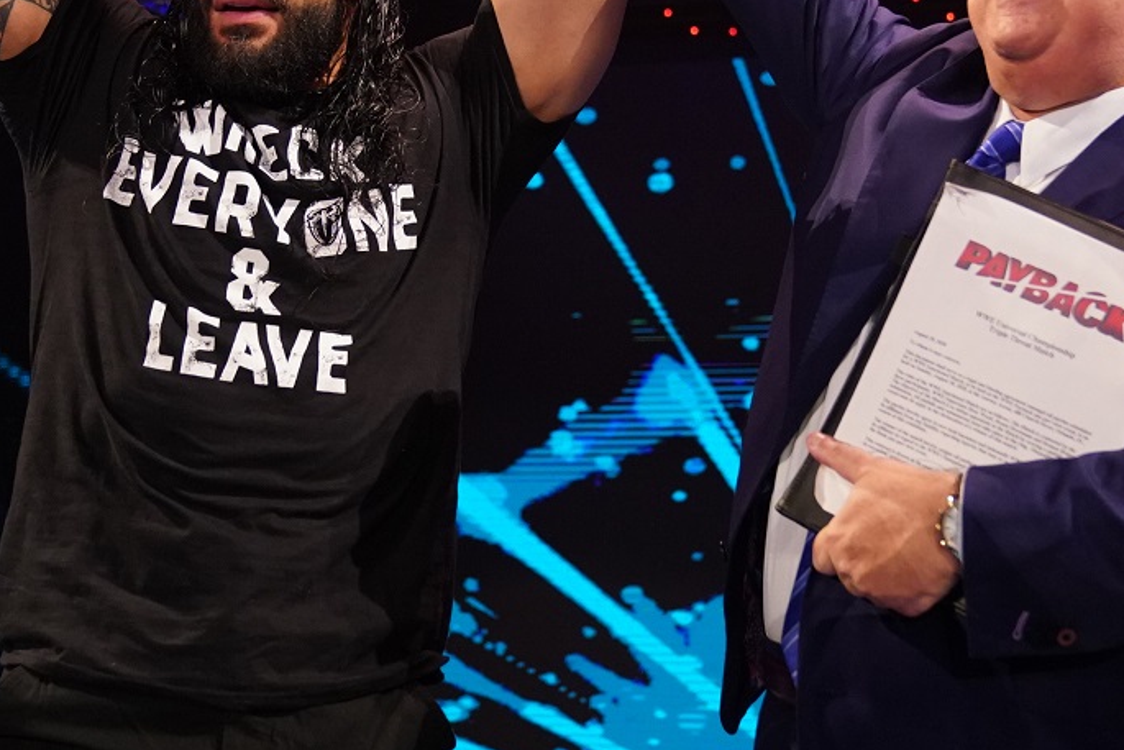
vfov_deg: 19.5
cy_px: 146
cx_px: 578
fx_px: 2155
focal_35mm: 69
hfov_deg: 29.2
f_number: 3.2
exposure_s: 1/640
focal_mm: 30
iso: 4000
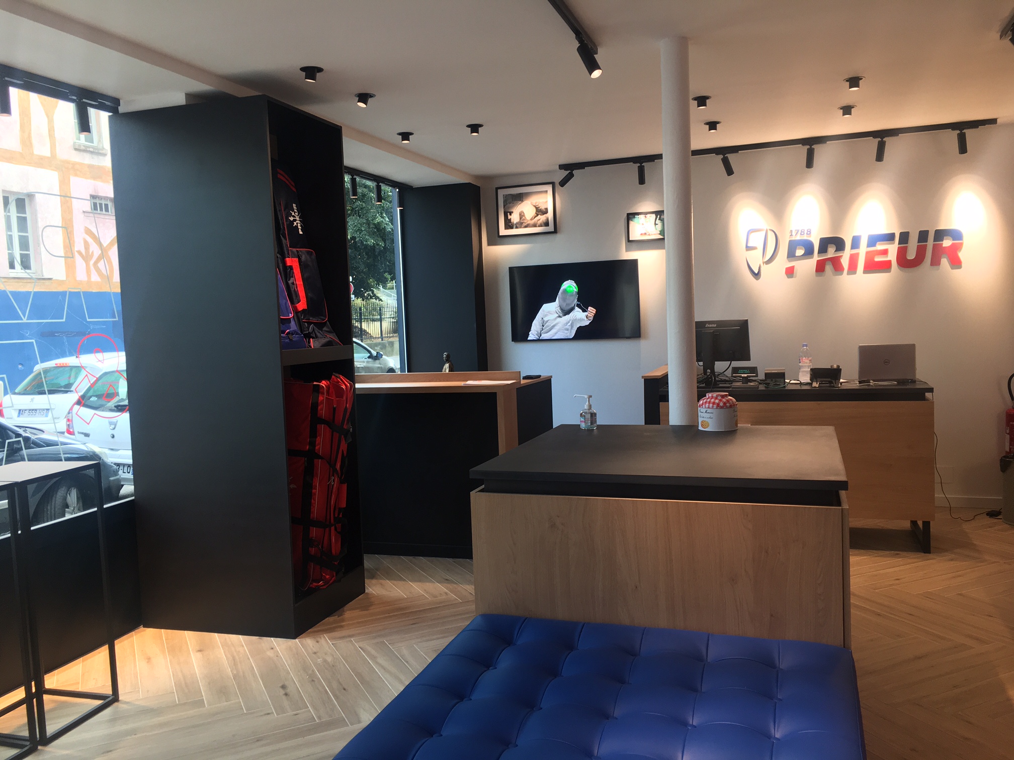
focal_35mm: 29
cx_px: 507
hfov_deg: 61.7
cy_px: 380
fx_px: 849
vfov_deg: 48.2
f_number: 2.2
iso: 32
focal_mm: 4.15
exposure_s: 1/50
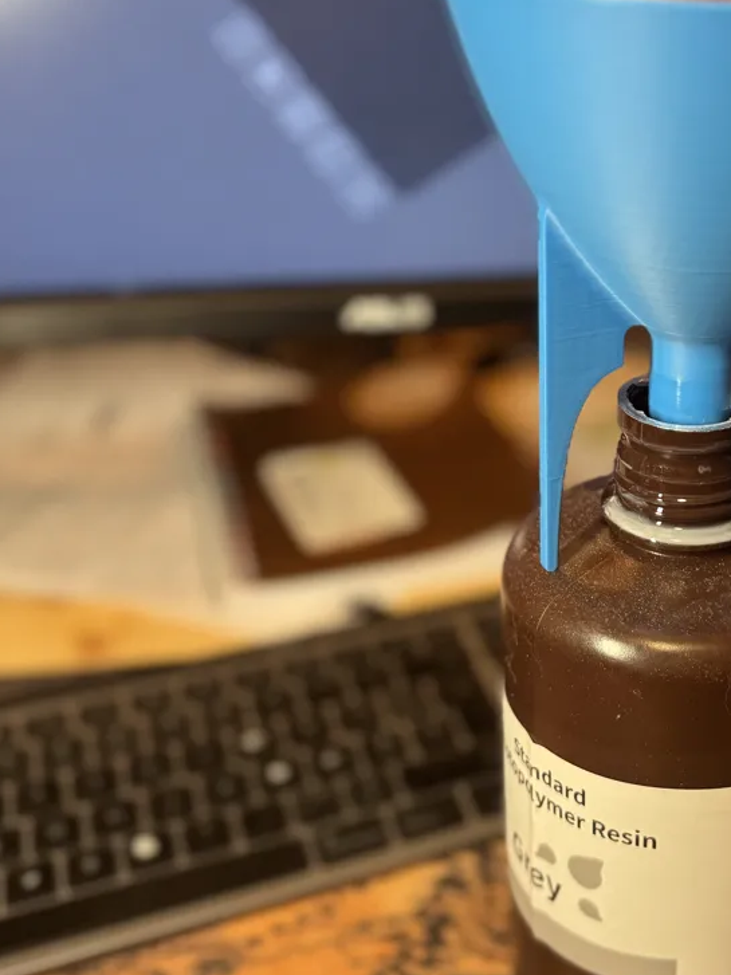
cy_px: 451
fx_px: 1239
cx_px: 638
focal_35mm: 44
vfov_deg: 42.9
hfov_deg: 31.5
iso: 400
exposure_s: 1/54
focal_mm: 6.76
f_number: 1.78
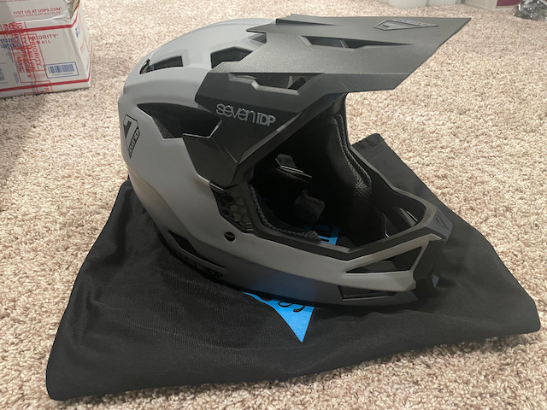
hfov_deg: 67.3
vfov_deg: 53.1
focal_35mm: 26
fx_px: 411
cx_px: 274
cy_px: 205
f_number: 1.6
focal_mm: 4.2
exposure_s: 1/40
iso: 500
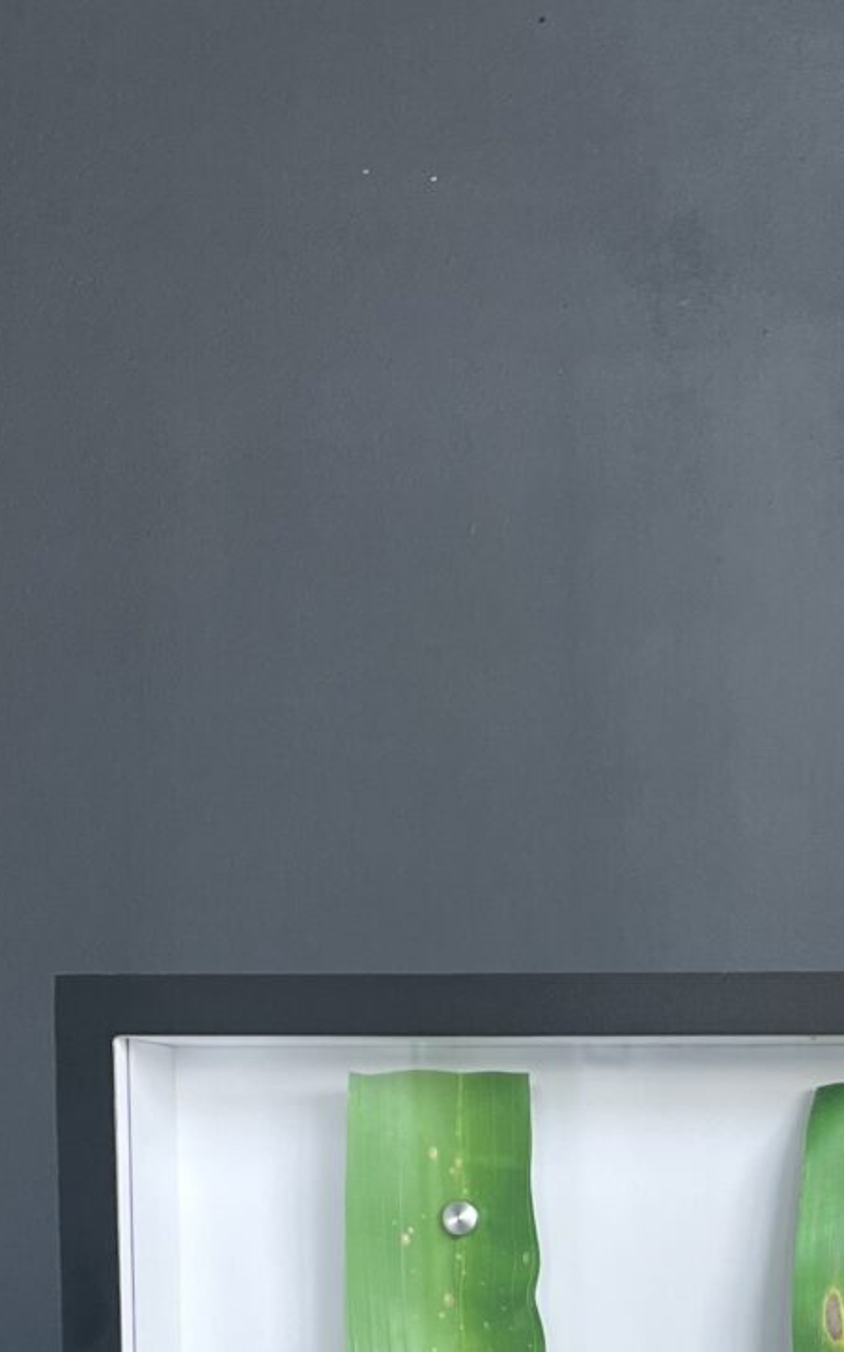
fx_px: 2873
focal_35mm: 78
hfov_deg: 16.4
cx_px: 795
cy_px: 1449
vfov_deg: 24.8
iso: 125
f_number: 1.6
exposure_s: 1/120
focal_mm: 5.1
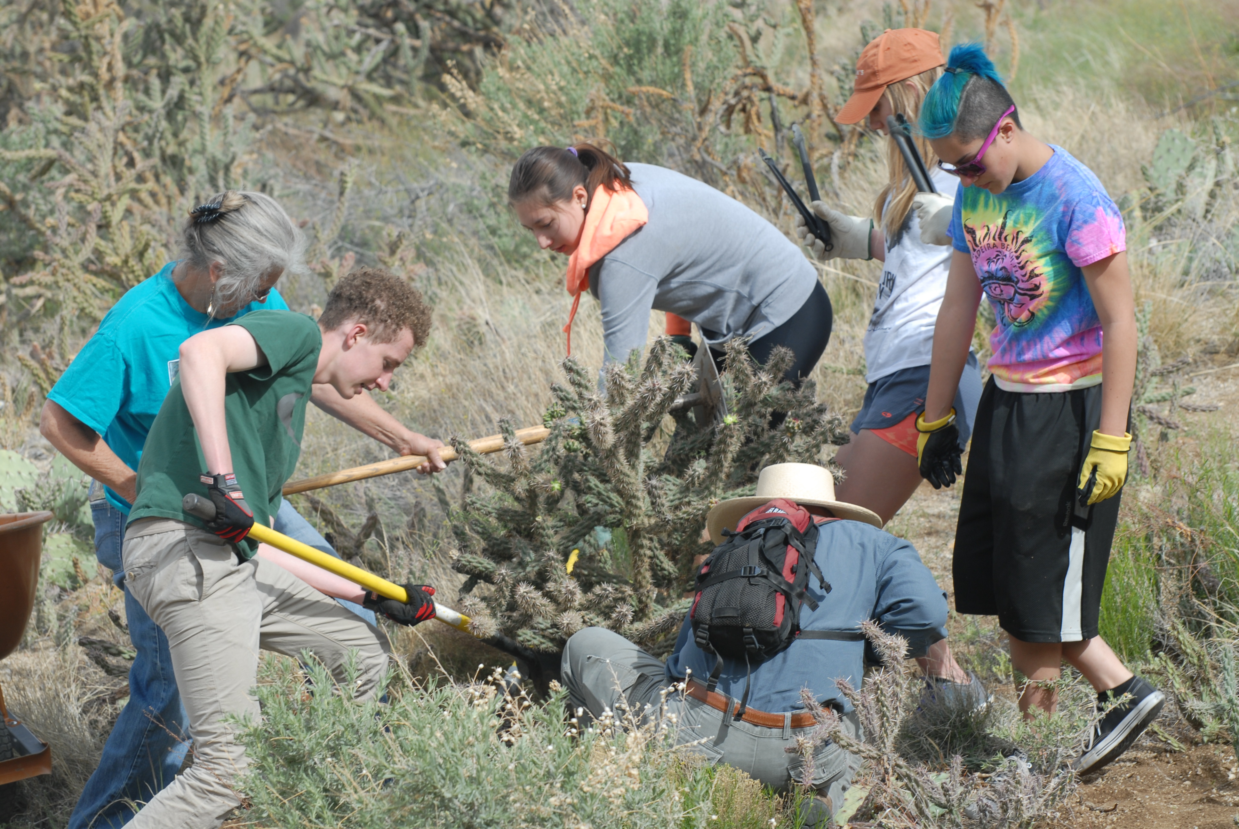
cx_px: 620
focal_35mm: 168
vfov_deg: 8.2
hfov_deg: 12.2
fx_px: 5789
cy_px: 414
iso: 100
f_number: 8
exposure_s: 1/250
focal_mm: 112
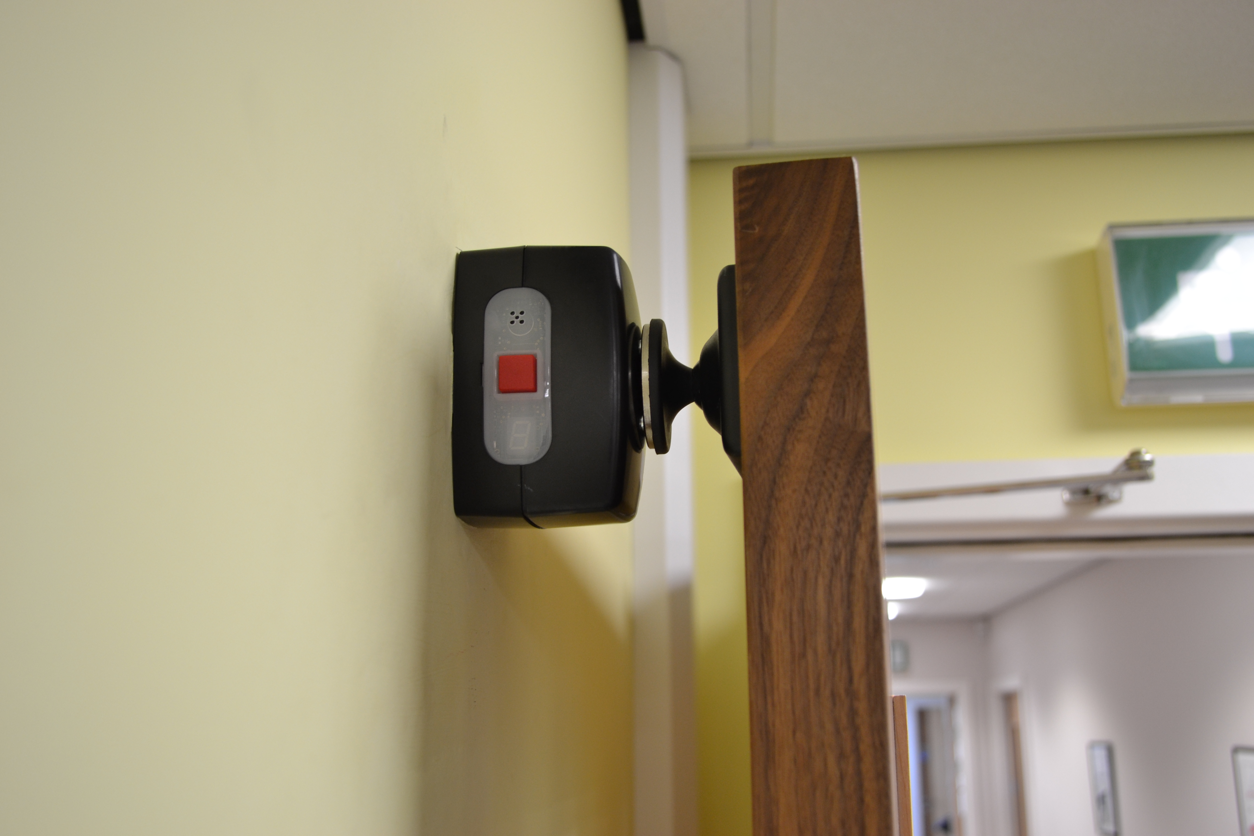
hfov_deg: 53.1
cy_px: 418
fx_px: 1254
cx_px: 627
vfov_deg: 36.9
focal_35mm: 36
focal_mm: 24
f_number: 4
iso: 400
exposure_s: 1/25
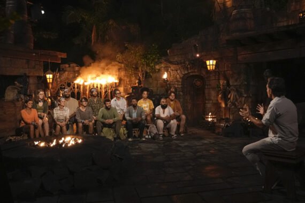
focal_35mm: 29
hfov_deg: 63.7
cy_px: 102
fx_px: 246
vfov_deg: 45.0
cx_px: 152
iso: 16000
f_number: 4.5
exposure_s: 1/60
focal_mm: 29
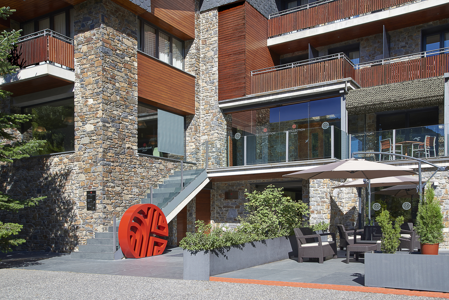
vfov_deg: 37.9
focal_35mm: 35
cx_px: 224
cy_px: 150
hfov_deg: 54.4
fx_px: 437
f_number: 16
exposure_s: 1/50
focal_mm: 35
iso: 100
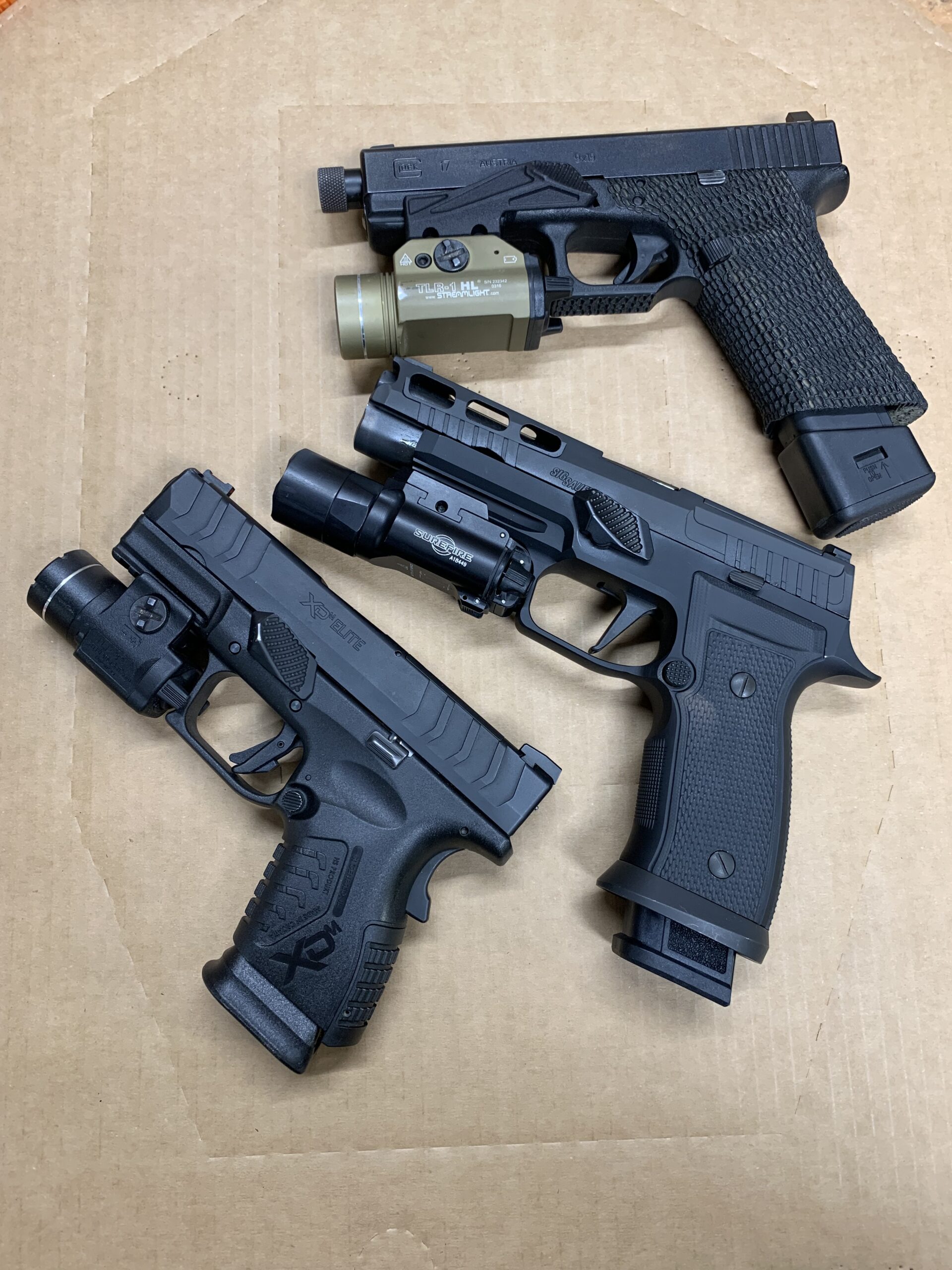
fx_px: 953
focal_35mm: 26
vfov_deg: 67.3
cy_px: 635
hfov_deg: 53.1
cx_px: 476
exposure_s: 1/60
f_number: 1.8
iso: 100
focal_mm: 4.25
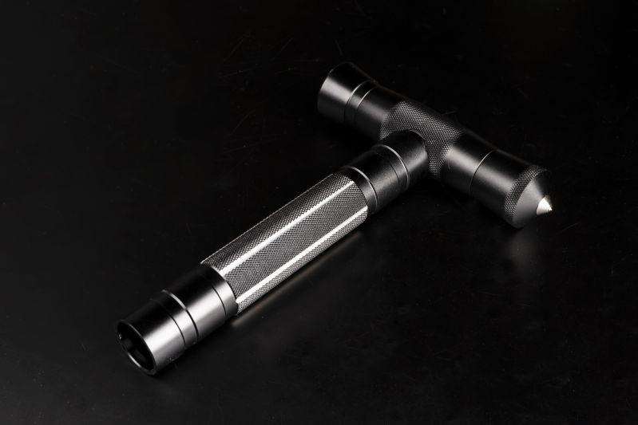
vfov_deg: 27.0
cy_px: 212
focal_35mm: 50
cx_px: 319
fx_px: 886
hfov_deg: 39.6
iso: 100
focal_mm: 50
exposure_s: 1/125
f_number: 10
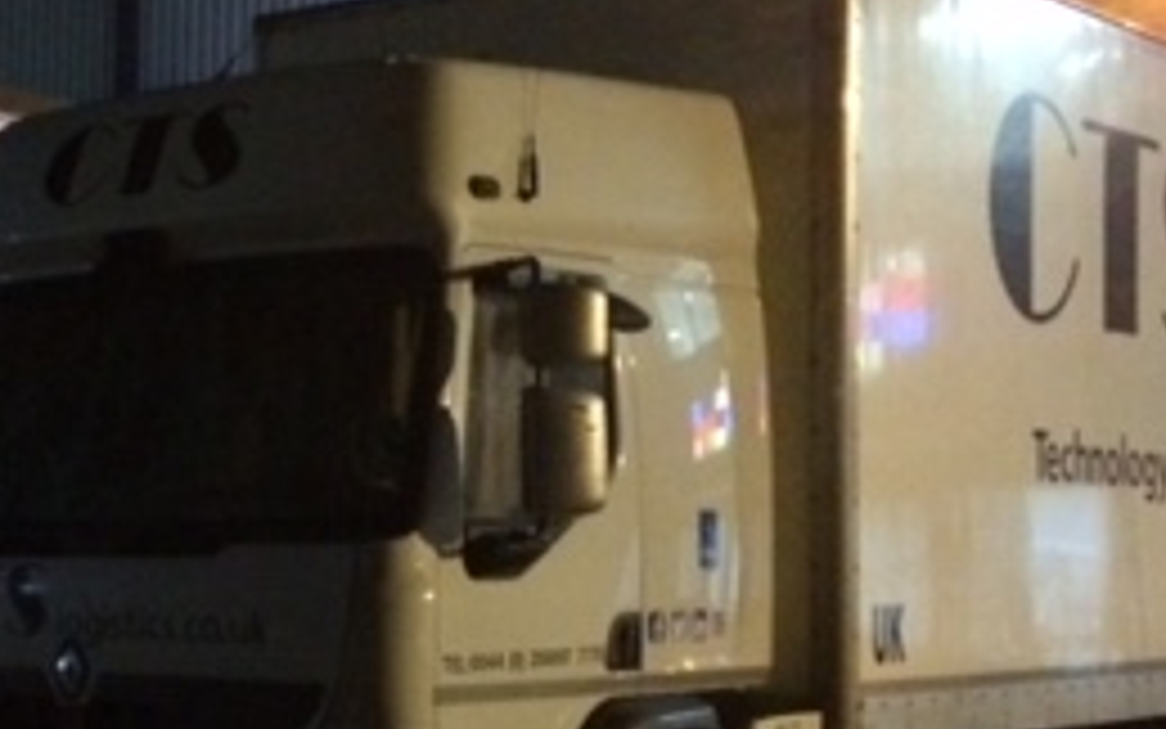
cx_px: 36
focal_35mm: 76
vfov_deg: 17.1
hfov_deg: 25.9
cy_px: 454
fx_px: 2416
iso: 800
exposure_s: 1/17
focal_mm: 4.15
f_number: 2.2
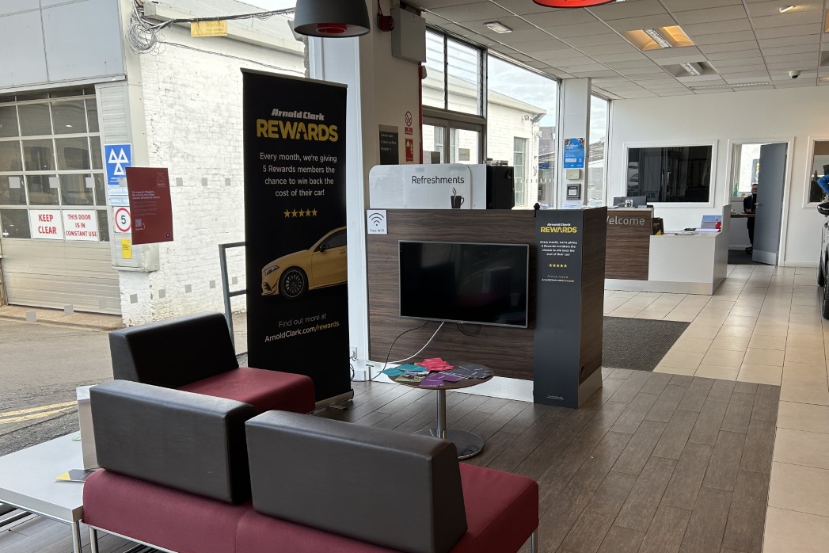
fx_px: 714
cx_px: 424
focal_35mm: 31
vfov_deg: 42.2
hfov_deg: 60.3
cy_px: 311
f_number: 1.5
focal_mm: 5.7
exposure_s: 1/394
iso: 50
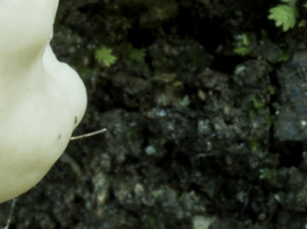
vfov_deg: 2.3
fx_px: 5680
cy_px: -167
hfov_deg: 3.1
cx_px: -255
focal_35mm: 641
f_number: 16
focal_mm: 60
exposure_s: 1.3
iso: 250
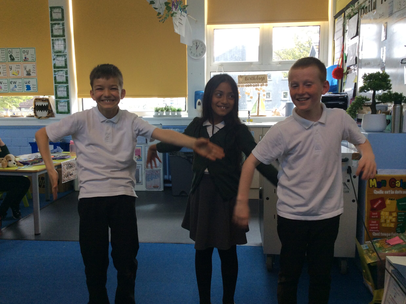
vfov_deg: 42.9
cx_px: 199
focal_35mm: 33
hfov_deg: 55.4
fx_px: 387
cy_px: 149
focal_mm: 3.3
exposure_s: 1/100
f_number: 2.4
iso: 50
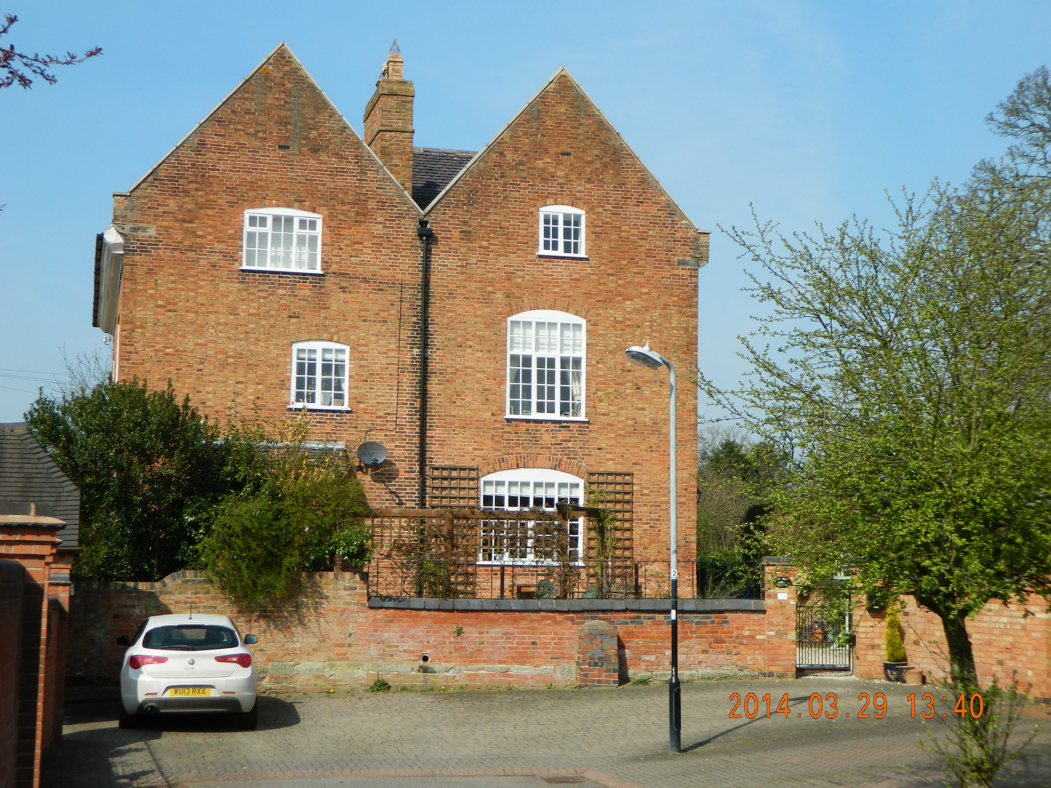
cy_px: 394
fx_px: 1731
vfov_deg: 25.7
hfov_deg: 33.8
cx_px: 526
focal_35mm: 57
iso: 80
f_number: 3.8
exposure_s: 1/800
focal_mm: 10.2
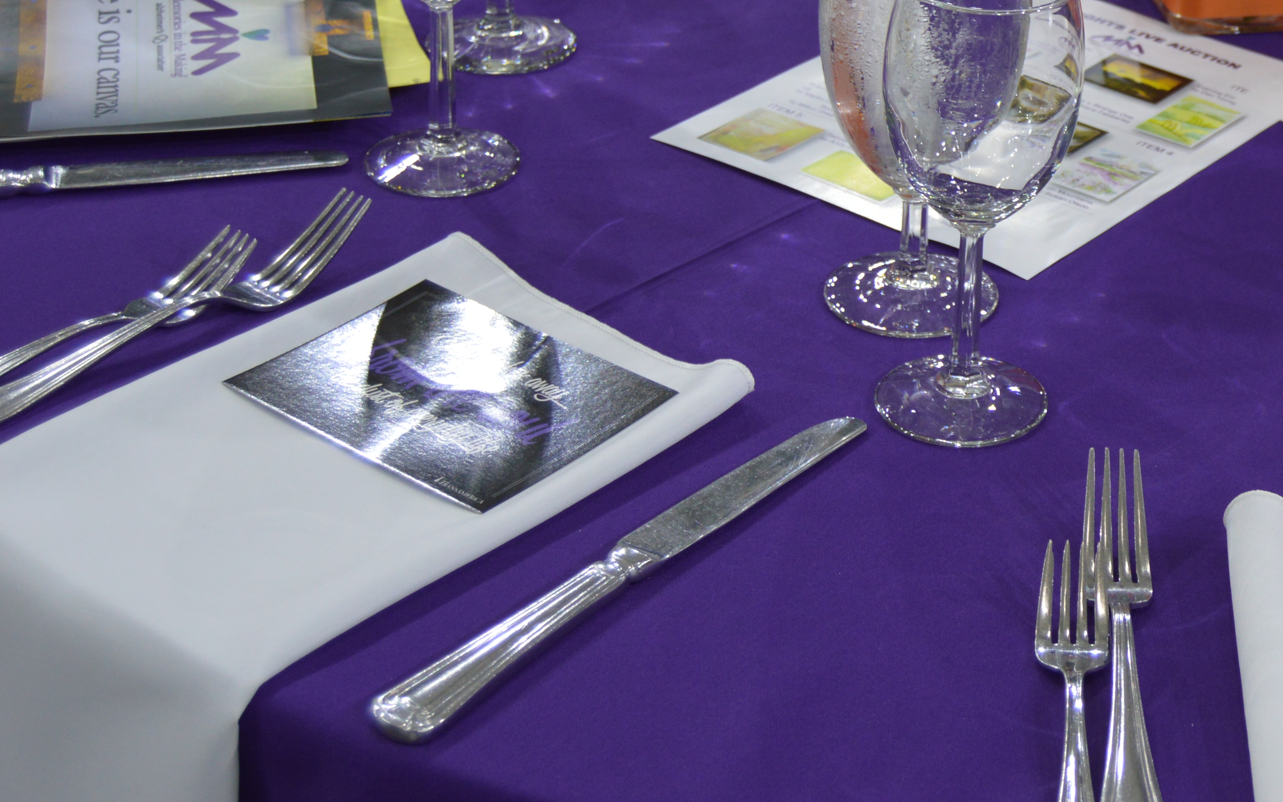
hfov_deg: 25.5
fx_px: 2727
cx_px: 1208
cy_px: 71
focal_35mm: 78
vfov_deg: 16.5
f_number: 4
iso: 360
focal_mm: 26
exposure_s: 1/125
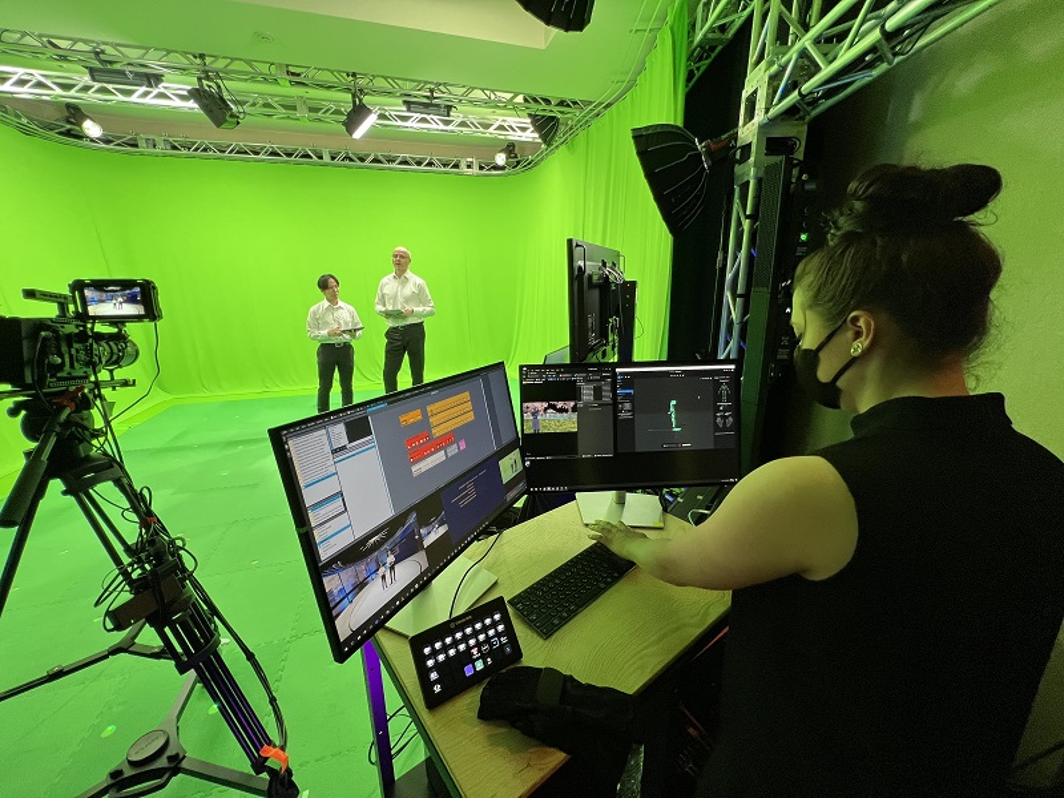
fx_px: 400
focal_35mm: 13
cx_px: 532
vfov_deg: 89.9
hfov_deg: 106.2
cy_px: 399
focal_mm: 1.57
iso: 200
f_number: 1.8
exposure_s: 1/99
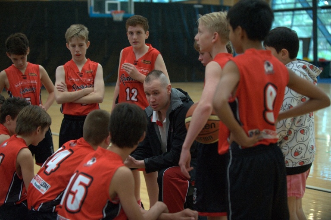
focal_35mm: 70
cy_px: 110
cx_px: 166
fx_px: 643
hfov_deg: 28.9
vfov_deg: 19.4
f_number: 2.8
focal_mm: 70
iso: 3200
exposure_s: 1/1000
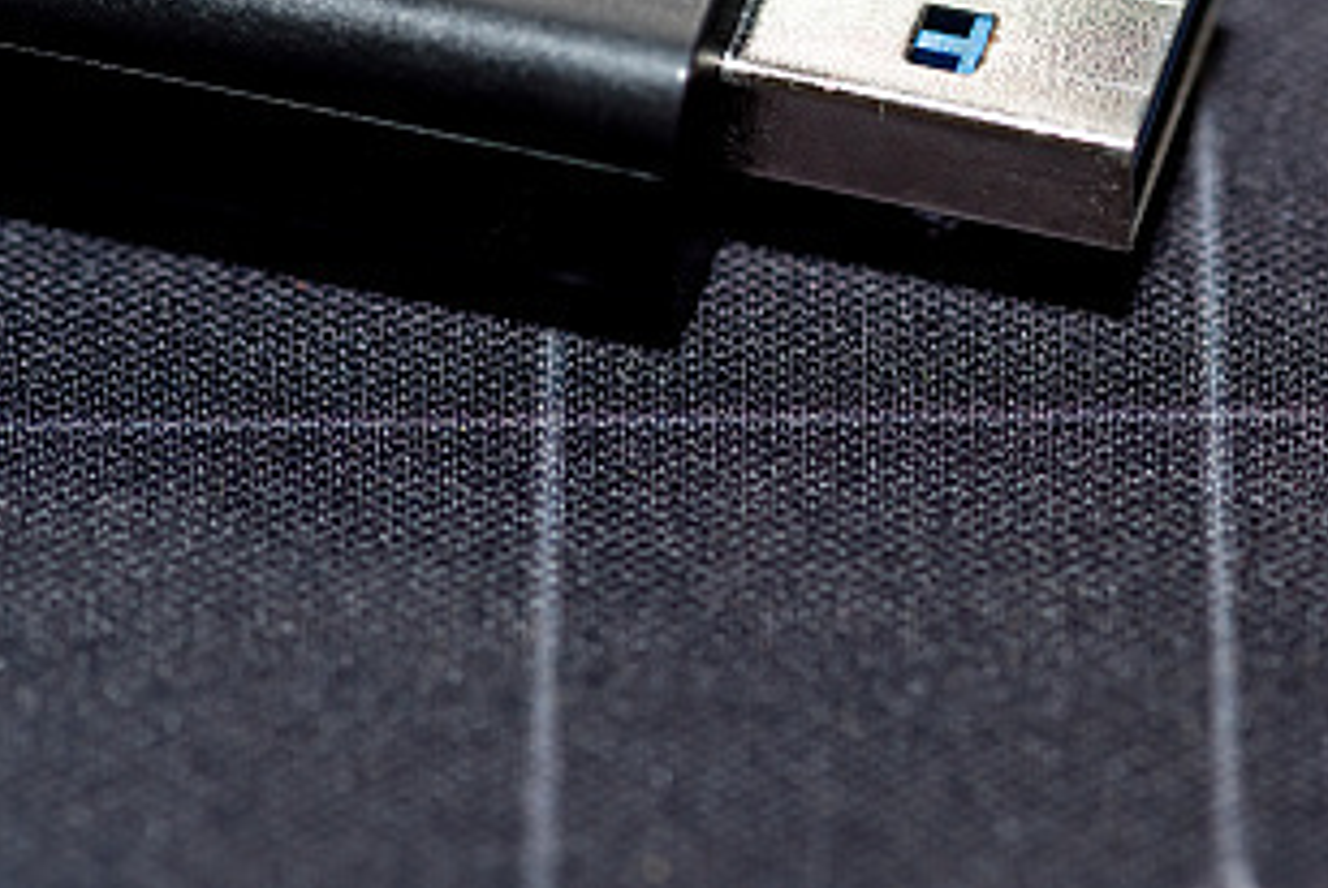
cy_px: 200
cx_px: 974
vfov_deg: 7.9
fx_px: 6388
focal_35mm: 173
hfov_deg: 11.8
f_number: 9
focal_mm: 105
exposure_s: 1/250
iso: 640
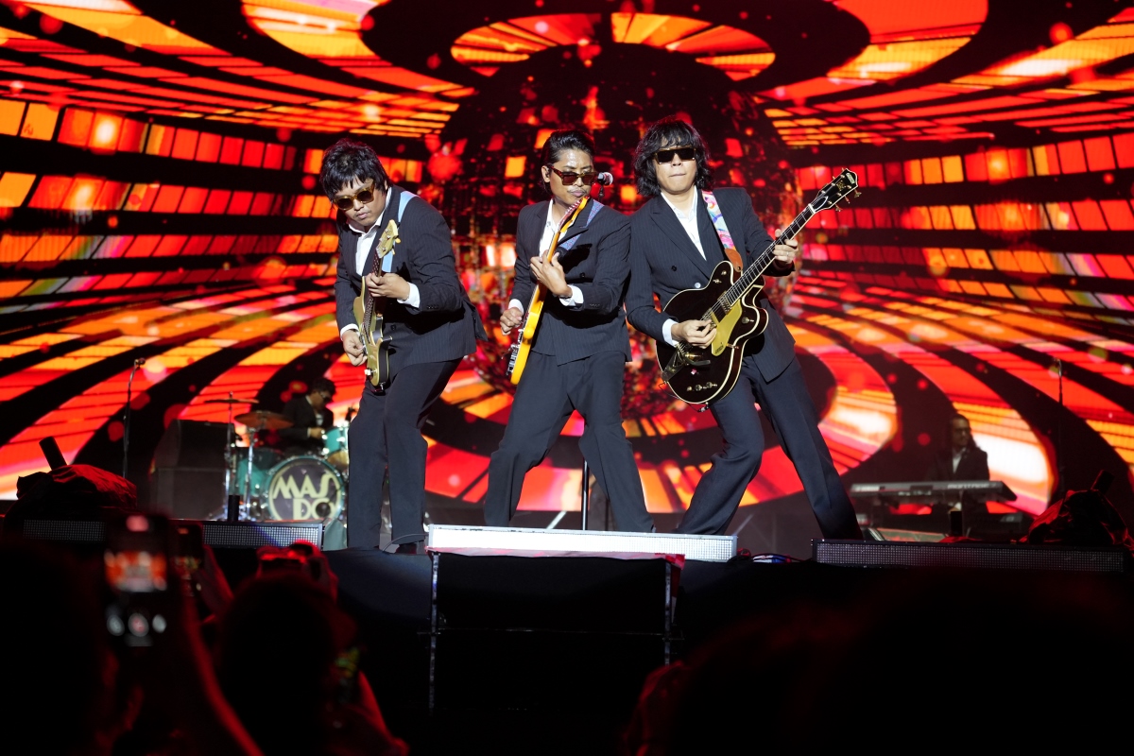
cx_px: 567
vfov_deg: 19.5
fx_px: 2205
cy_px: 378
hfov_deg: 28.8
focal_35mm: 70
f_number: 2.8
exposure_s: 1/500
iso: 2500
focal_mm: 70
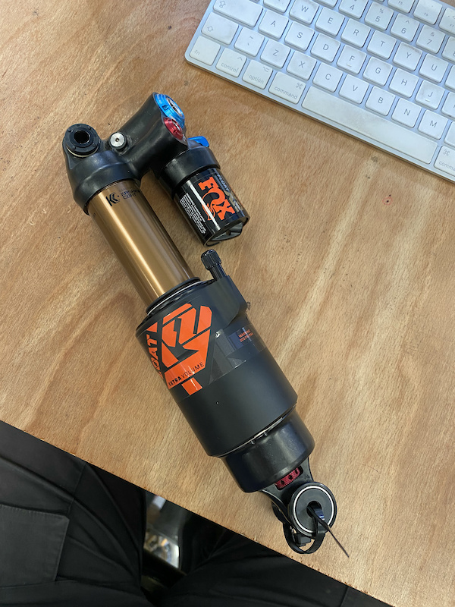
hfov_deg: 53.1
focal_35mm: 26
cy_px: 304
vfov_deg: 67.3
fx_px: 456
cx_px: 228
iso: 125
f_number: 1.8
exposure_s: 1/50
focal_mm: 4.25
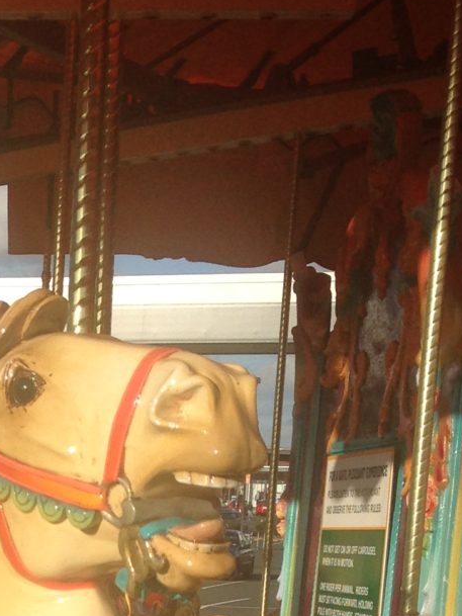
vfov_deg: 16.6
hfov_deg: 13.1
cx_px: -59
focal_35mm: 111
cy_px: 829
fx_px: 1975
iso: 50
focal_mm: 4.13
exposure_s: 1/2169
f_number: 2.4
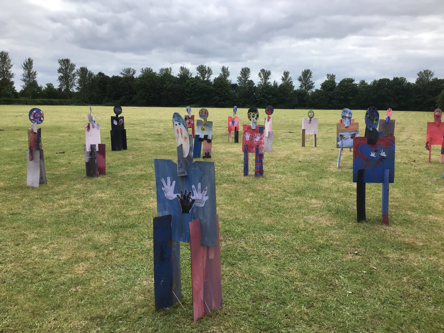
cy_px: 166
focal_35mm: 31
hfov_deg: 58.4
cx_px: 222
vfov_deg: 45.4
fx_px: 398
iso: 25
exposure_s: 1/1045
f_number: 2.4
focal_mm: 3.3
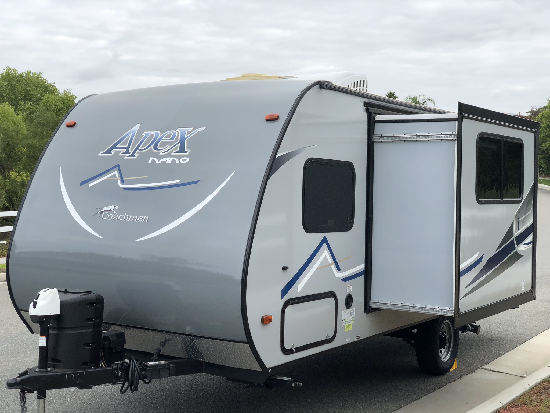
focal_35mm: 52
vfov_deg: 28.0
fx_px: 826
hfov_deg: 36.8
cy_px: 206
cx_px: 275
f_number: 2.4
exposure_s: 1/407
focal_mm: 6
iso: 16
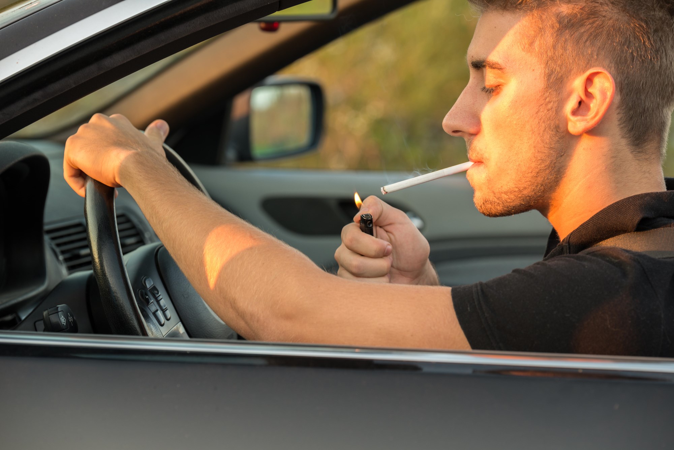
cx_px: 337
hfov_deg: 15.8
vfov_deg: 10.6
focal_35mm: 130
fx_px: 2435
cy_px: 225
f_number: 5
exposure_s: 1/40
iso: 200
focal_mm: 130
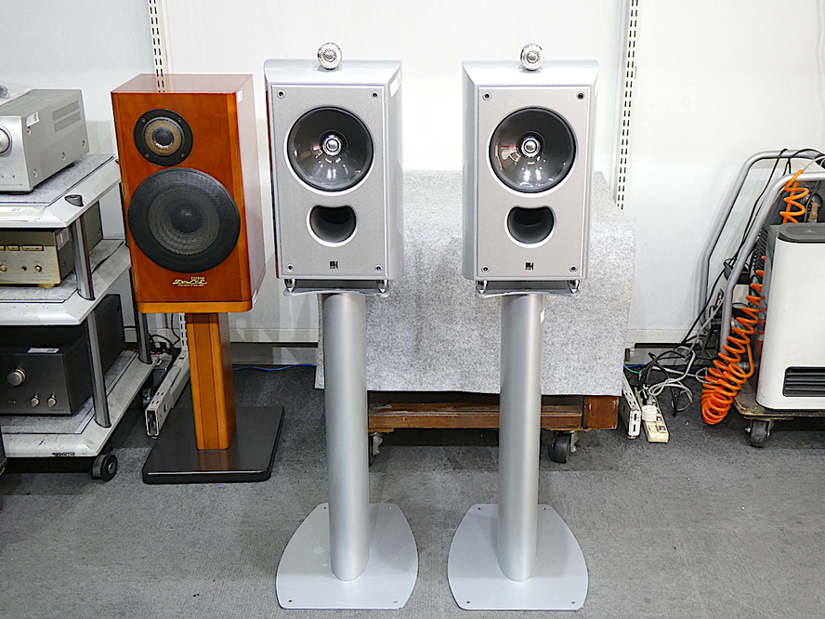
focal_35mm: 40
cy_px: 318
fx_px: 953
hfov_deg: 46.8
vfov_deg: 36.0
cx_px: 431
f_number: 3.7
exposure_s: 1/10
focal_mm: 6.7
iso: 200
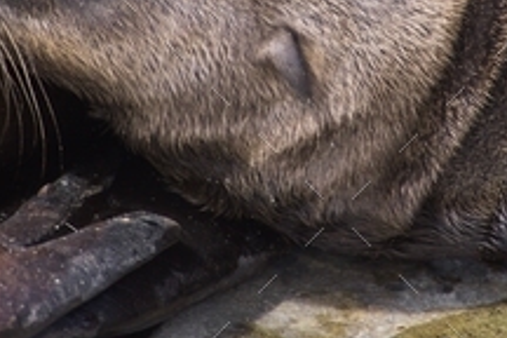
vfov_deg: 1.2
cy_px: -29
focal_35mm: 1146
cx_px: 326
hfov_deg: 1.8
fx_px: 16138
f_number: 5.6
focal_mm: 280
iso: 500
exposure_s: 1/500
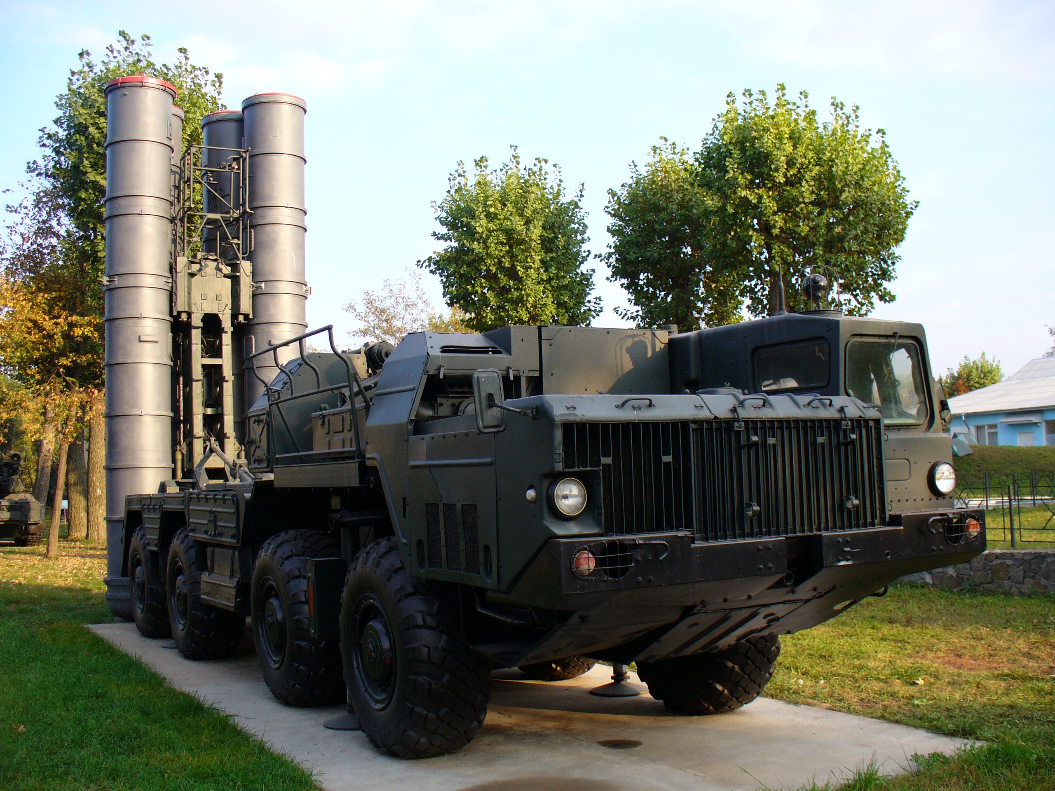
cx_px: 528
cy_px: 396
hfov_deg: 50.1
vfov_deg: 38.7
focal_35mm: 37
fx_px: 1128
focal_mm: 6.1
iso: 80
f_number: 2.8
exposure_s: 1/250
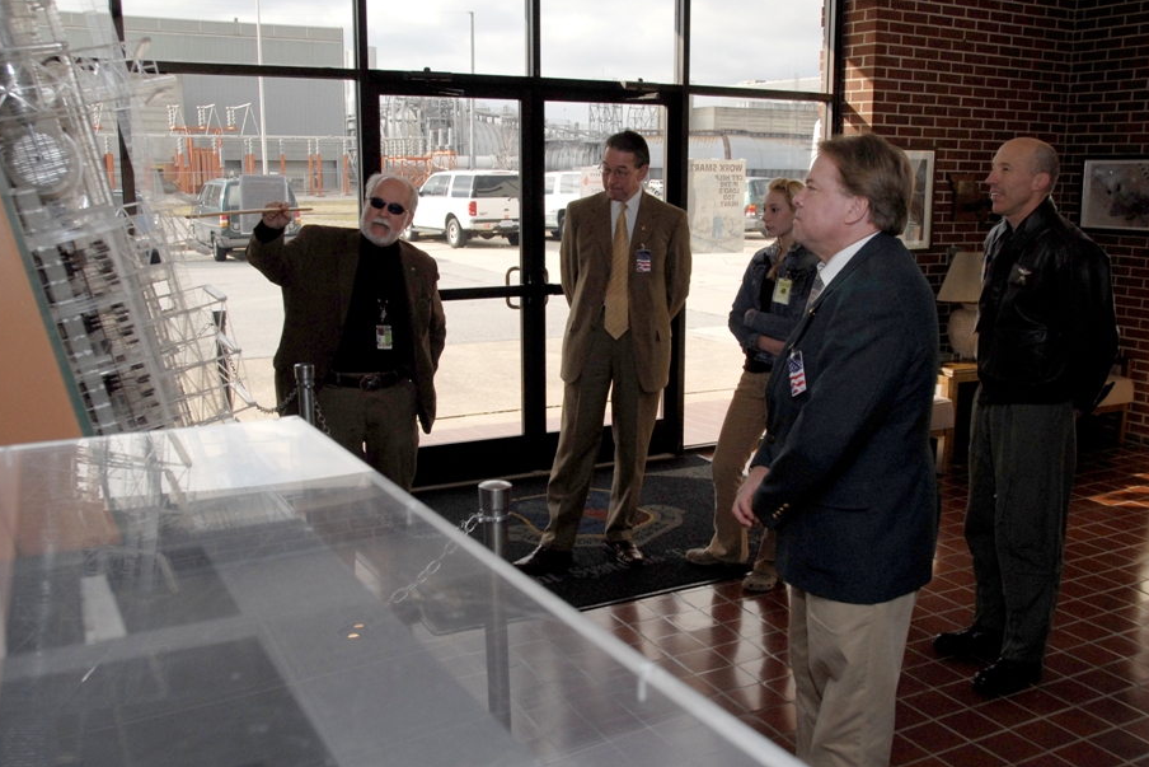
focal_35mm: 34
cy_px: 400
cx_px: 611
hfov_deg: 55.7
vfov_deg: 38.9
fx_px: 1085
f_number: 5.6
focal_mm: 20
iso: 500
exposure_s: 1/800
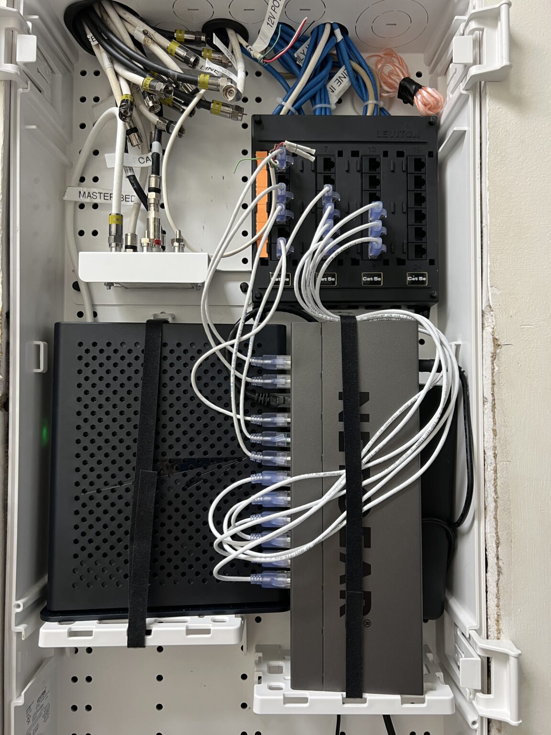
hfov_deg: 53.1
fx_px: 552
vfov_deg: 67.3
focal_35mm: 26
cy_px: 368
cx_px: 276
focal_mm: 5.7
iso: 160
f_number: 1.5
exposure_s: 1/60
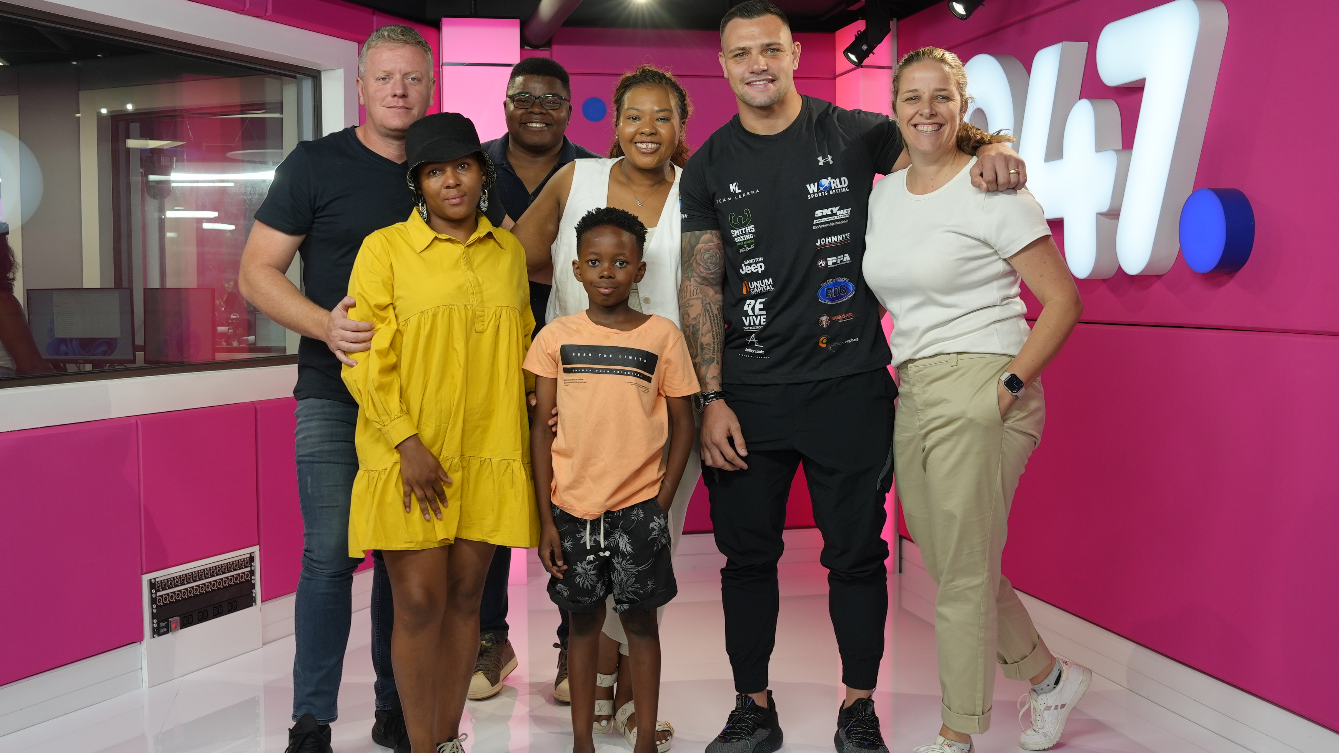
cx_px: 673
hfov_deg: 51.6
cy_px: 365
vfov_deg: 30.4
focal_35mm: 39
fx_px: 1385
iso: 320
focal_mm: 25
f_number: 4
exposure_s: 1/160
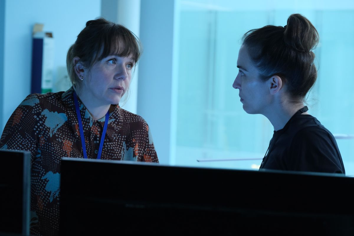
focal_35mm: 84
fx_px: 826
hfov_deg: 24.2
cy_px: 118
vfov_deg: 16.3
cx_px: 177
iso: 3200
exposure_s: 1/250
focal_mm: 56.3
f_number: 4.5
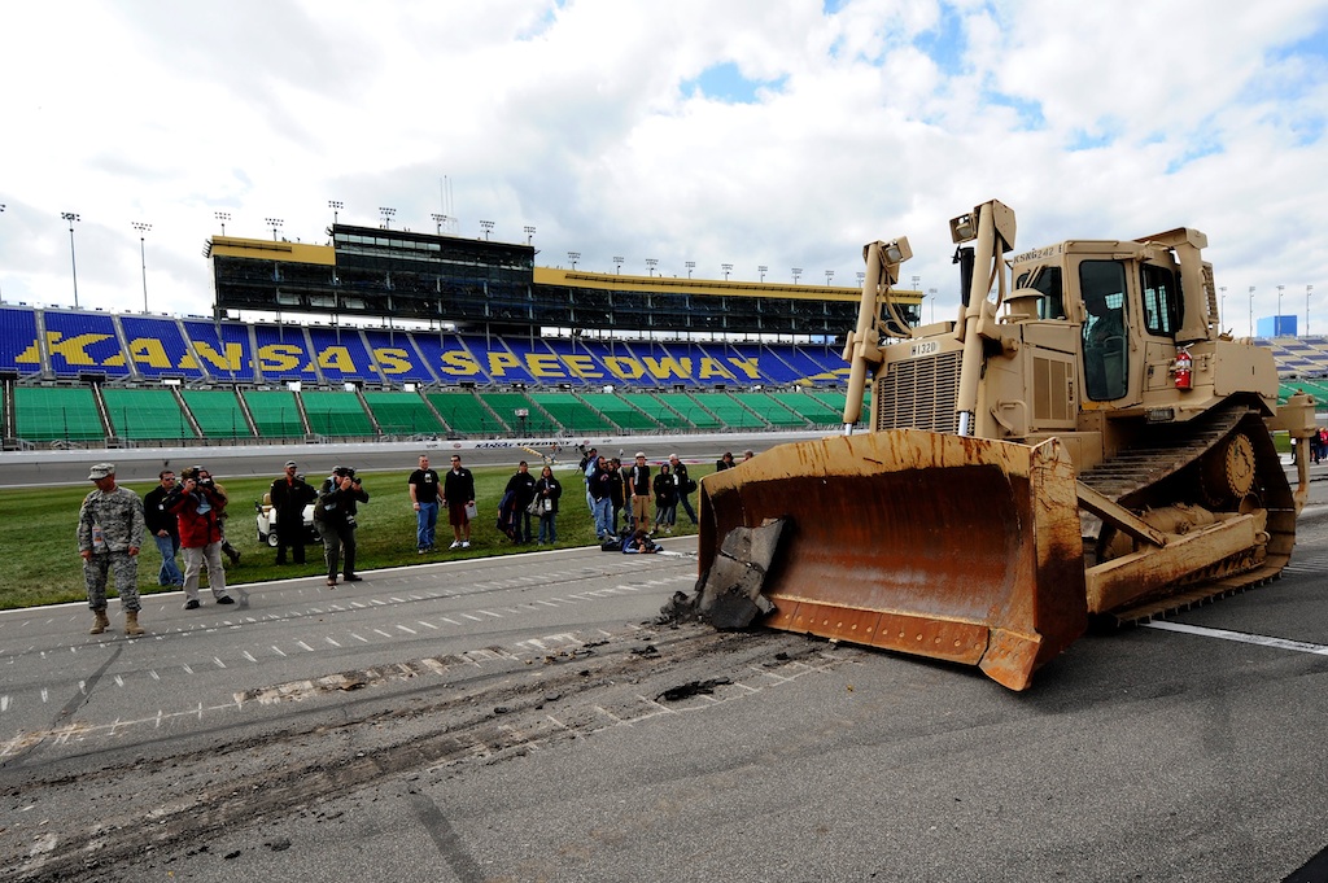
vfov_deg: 70.3
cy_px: 442
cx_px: 664
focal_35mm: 17
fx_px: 627
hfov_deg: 93.3
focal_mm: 17
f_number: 22
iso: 500
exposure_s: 1/100
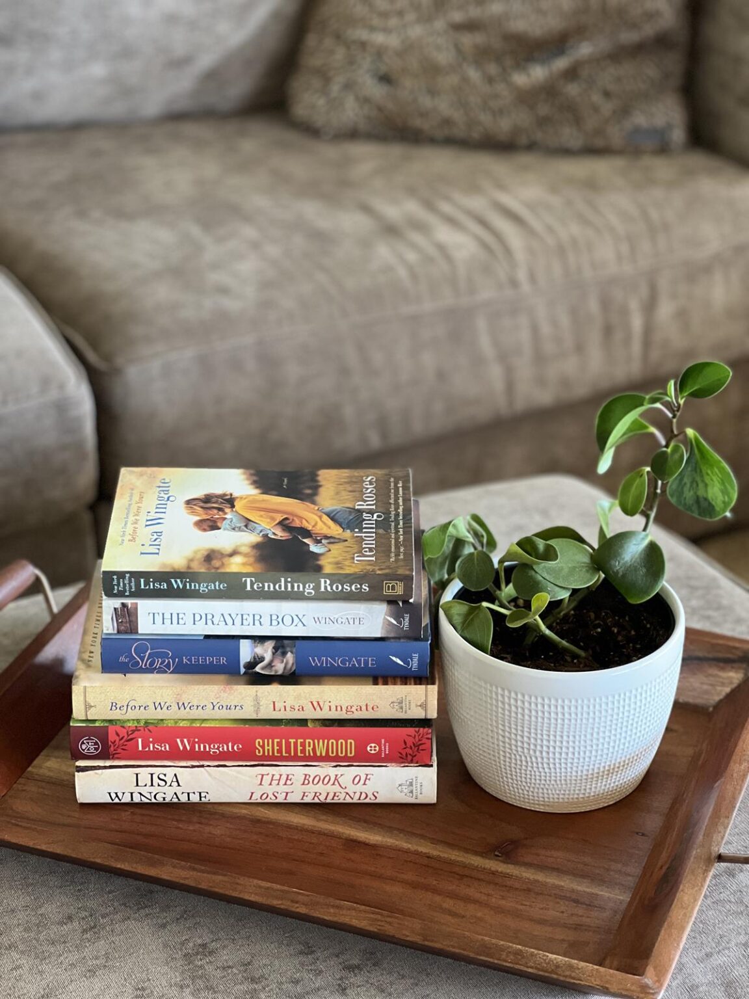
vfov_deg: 25.3
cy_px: 500
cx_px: 374
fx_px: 2221
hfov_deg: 19.1
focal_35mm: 77
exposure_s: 1/40
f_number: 2.8
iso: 250
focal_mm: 9
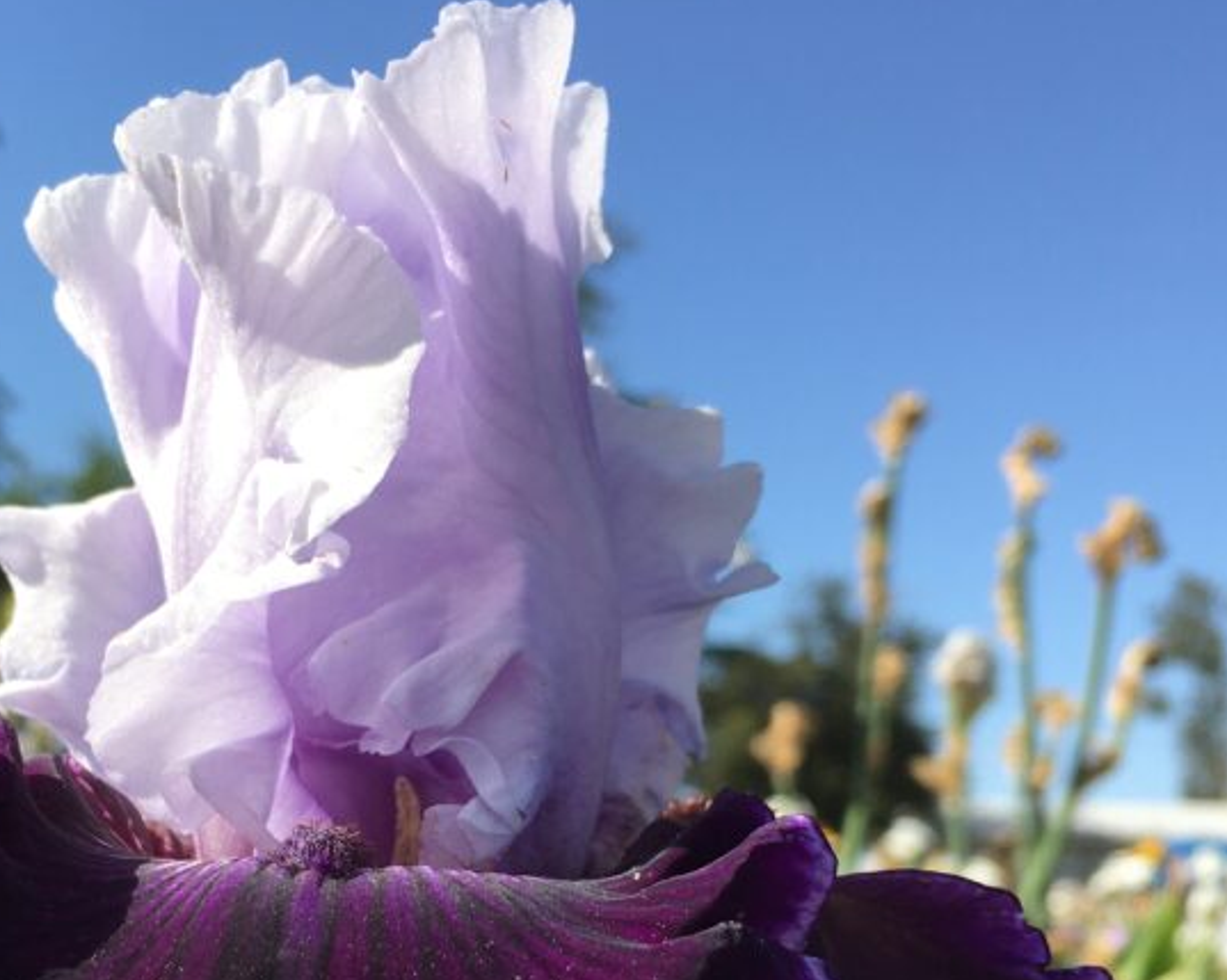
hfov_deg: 34.1
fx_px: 1960
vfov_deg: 27.3
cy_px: 848
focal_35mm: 54
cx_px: 329
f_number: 2.2
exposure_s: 1/1148
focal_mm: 4.15
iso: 25
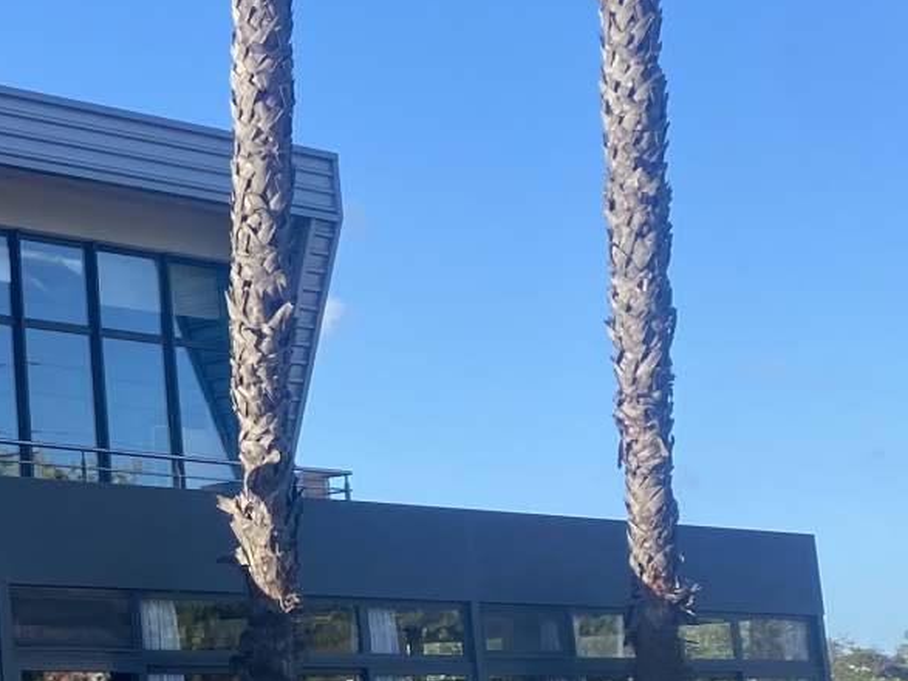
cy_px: 316
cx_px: -353
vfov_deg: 17.4
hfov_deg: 20.5
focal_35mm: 85
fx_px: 2229
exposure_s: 1/1093
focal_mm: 4.25
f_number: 1.8
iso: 32
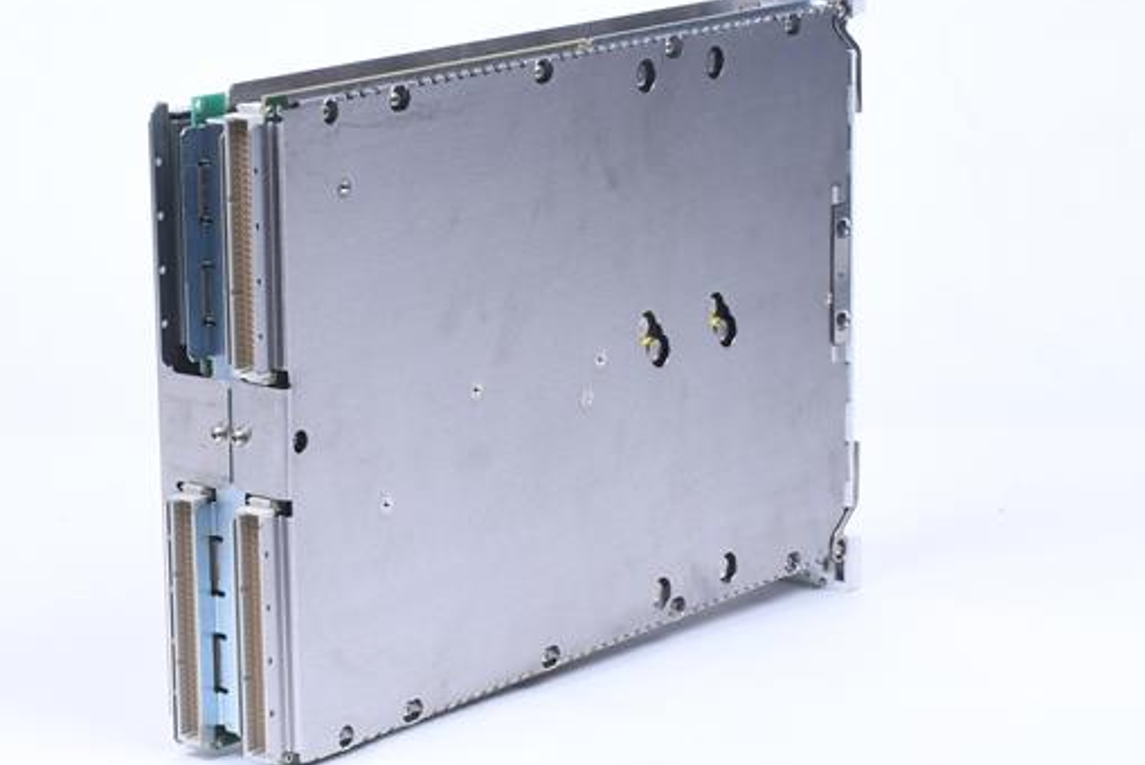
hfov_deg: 37.5
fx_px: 1687
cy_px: 364
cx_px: 513
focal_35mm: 53
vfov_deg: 25.5
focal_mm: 30
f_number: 14
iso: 200
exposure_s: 1/200
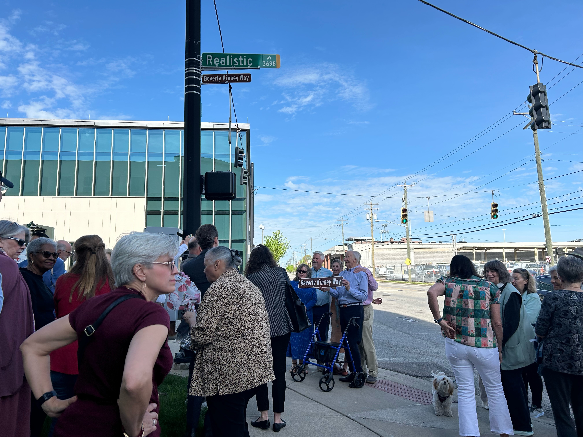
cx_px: 292
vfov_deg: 53.1
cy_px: 218
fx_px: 438
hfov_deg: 67.3
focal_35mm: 26
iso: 50
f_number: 1.5
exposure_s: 1/3571
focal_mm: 5.7
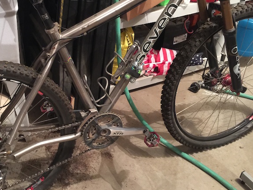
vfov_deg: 35.8
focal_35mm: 40
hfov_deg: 46.1
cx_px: 85
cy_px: 72
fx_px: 292
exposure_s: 1/4
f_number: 2.2
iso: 100
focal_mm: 4.15
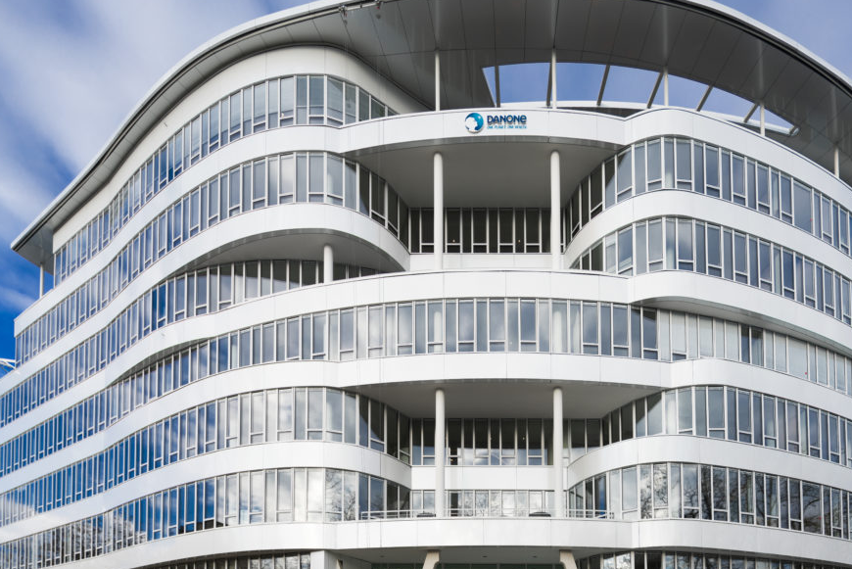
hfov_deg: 83.4
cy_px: 251
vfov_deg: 61.8
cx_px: 489
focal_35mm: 20
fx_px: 474
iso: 200
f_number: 8
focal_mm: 17
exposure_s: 1/200
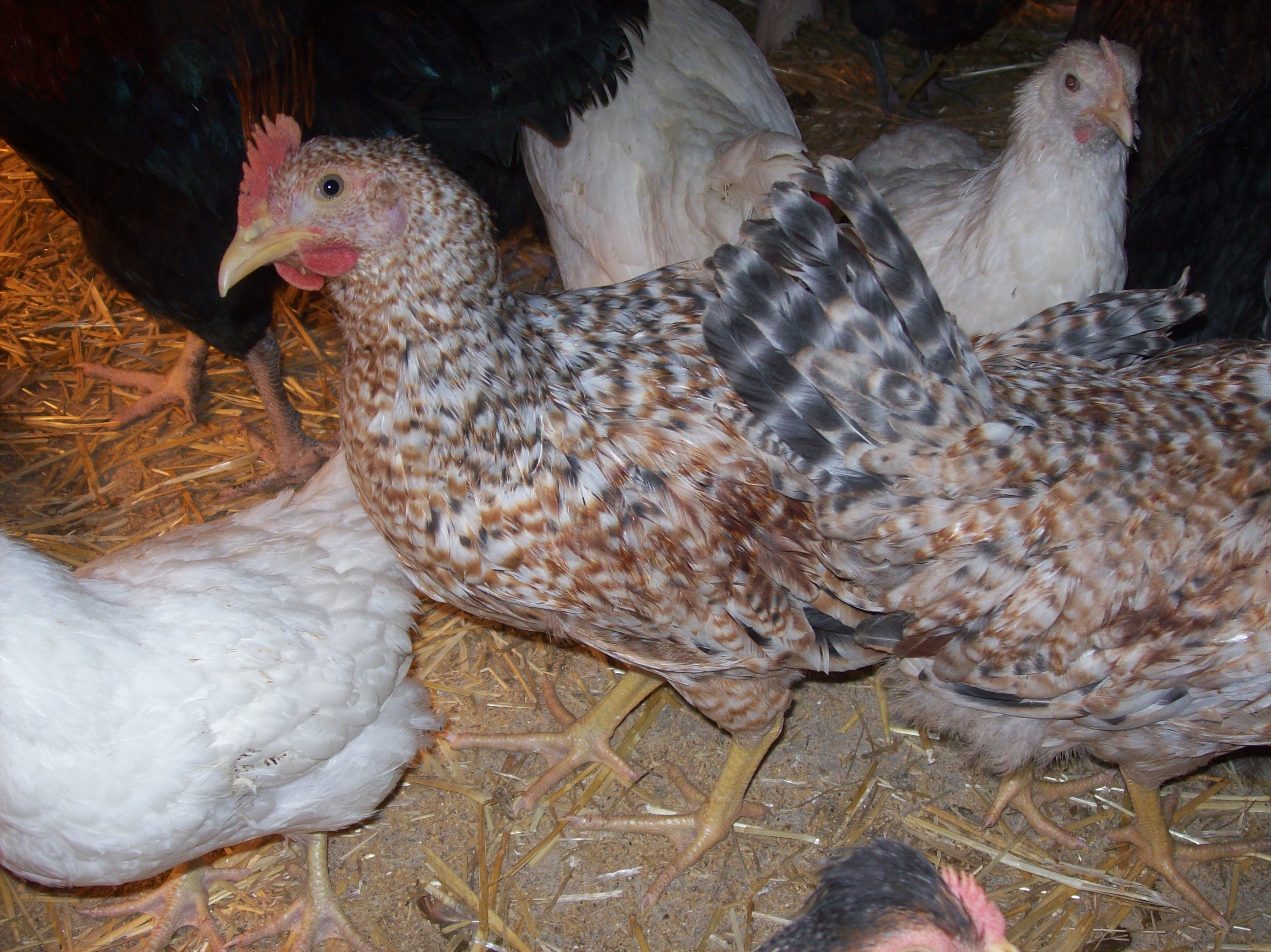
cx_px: 636
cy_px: 476
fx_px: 1652
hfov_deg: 42.1
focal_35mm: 45
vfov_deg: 32.2
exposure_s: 1/73.6
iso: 80
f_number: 3
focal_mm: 7.6
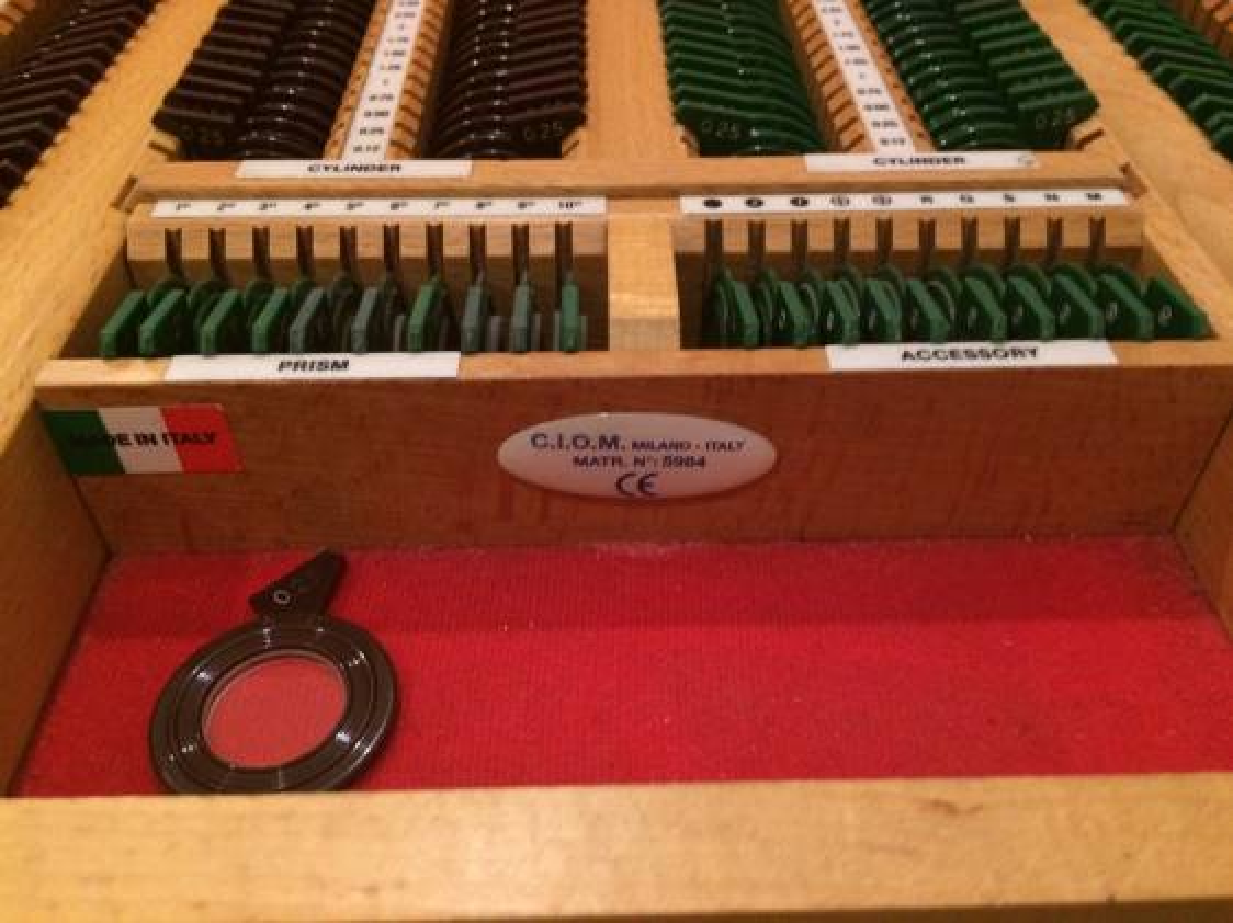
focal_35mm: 29
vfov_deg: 48.2
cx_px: 616
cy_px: 462
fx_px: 1033
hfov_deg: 61.7
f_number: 2.2
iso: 400
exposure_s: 1/15
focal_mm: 4.15
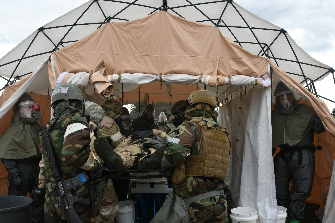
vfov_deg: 36.9
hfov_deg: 53.1
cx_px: 168
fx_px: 335
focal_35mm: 36
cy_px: 112
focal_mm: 24
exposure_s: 1/125
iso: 250
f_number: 10
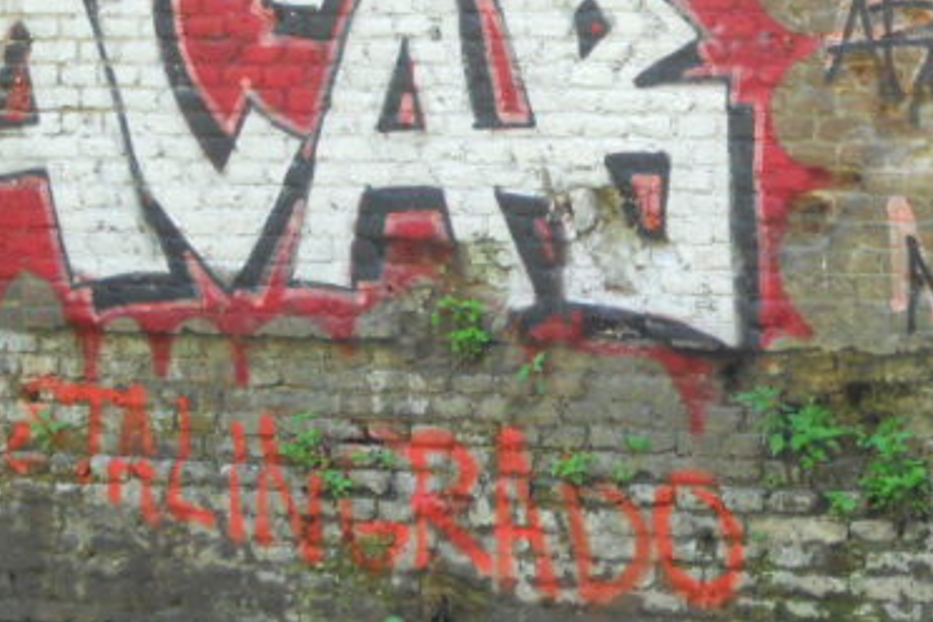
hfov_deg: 22.8
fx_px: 2280
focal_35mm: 88
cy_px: 13
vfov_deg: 15.3
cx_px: 752
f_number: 3.2
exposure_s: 1/160
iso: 400
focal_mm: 7.3
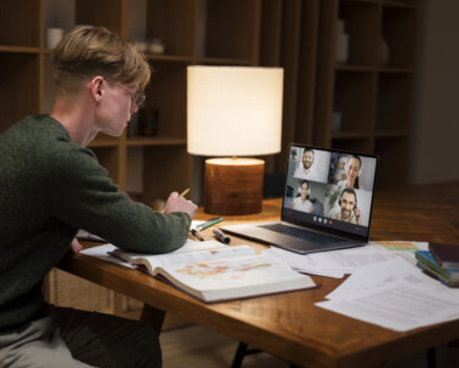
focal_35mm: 57
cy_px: 185
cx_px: 218
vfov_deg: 26.7
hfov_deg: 33.0
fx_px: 774
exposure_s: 1/125
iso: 400
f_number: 2
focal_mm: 50
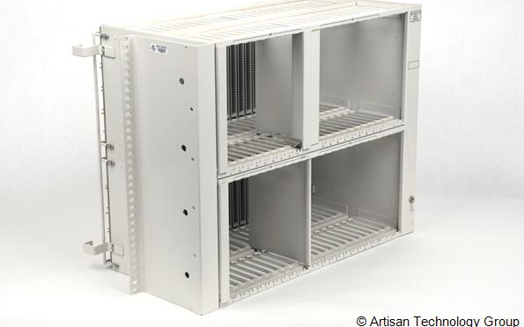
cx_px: 263
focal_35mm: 74
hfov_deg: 27.8
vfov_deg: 17.6
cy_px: 155
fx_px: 1057
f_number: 13
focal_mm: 48
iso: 200
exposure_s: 1/200
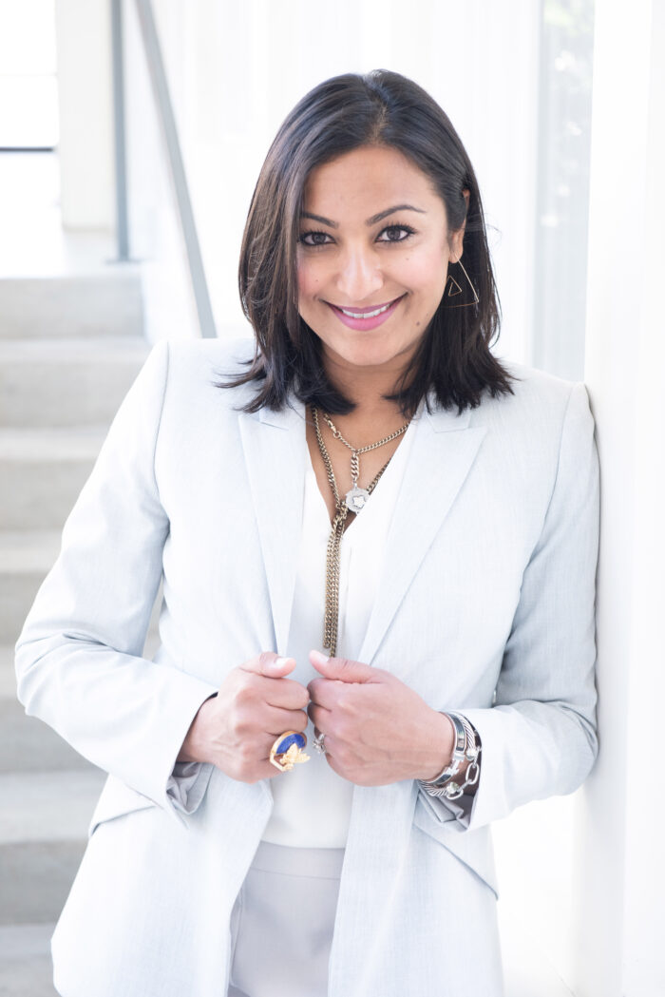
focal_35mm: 70
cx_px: 332
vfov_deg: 28.8
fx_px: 1938
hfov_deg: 19.5
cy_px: 498
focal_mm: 70
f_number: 5
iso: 640
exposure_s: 1/60
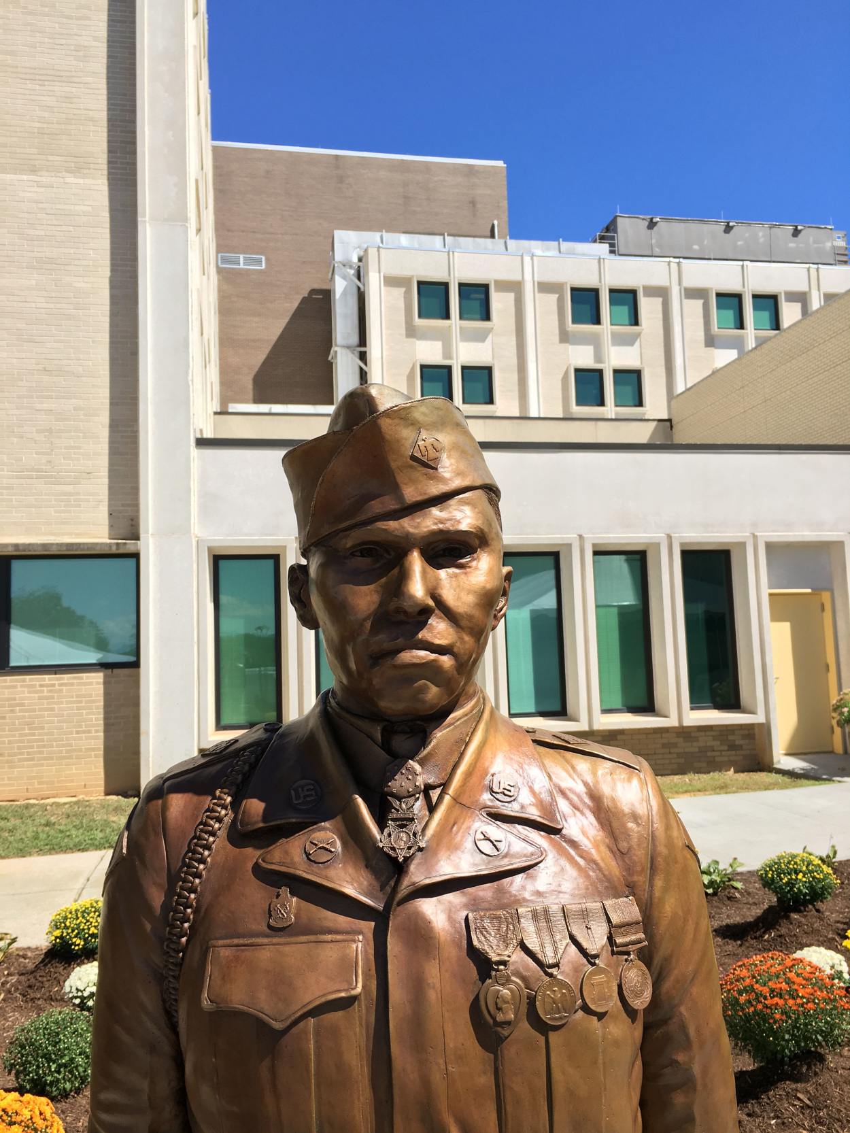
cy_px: 566
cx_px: 425
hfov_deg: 48.2
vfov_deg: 61.7
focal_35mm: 29
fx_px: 949
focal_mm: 4.15
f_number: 2.2
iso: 25
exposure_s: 1/916
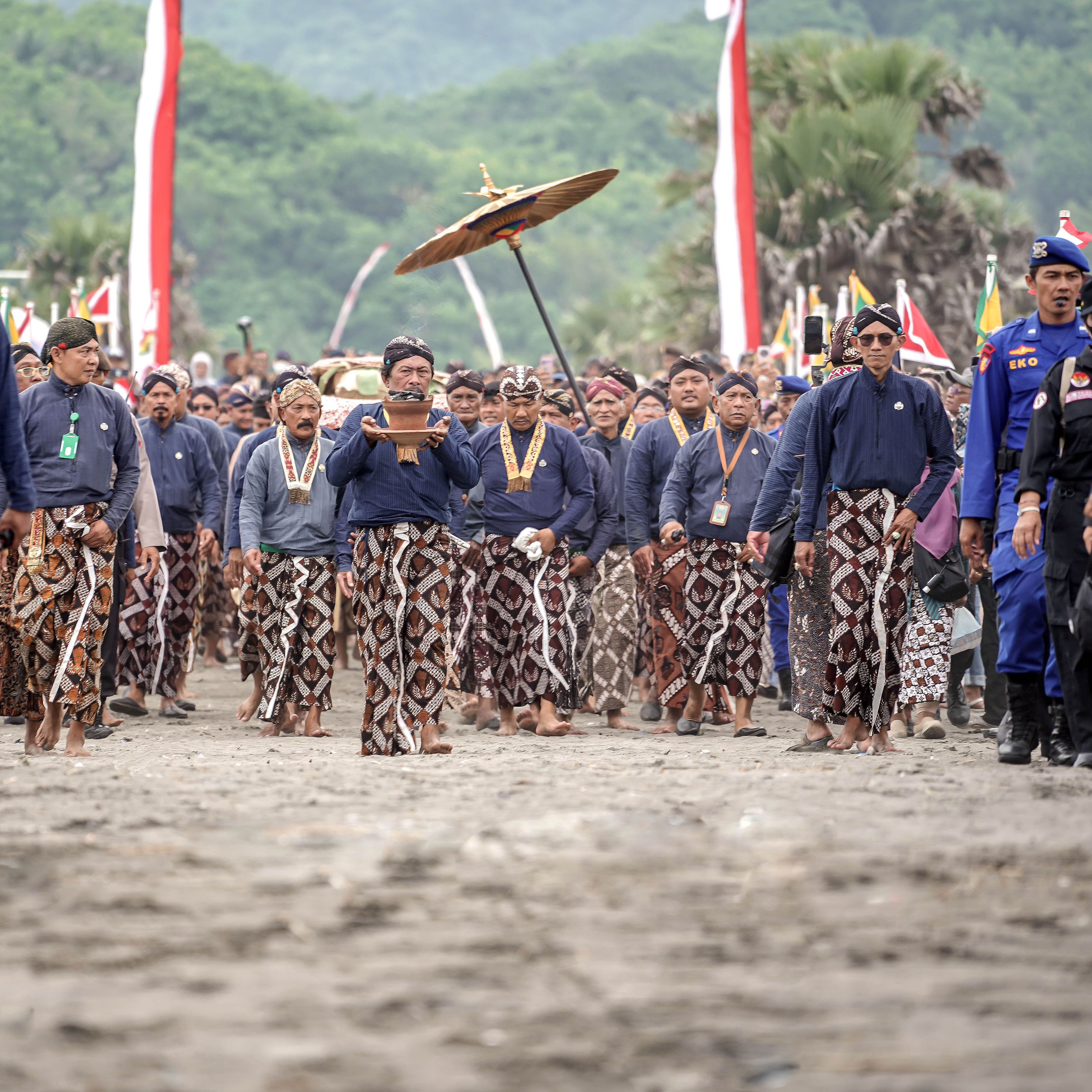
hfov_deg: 6.8
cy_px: 547
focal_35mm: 256
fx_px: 9137
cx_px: 417
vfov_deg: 6.8
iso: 50
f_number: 4
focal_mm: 200
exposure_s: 1/200
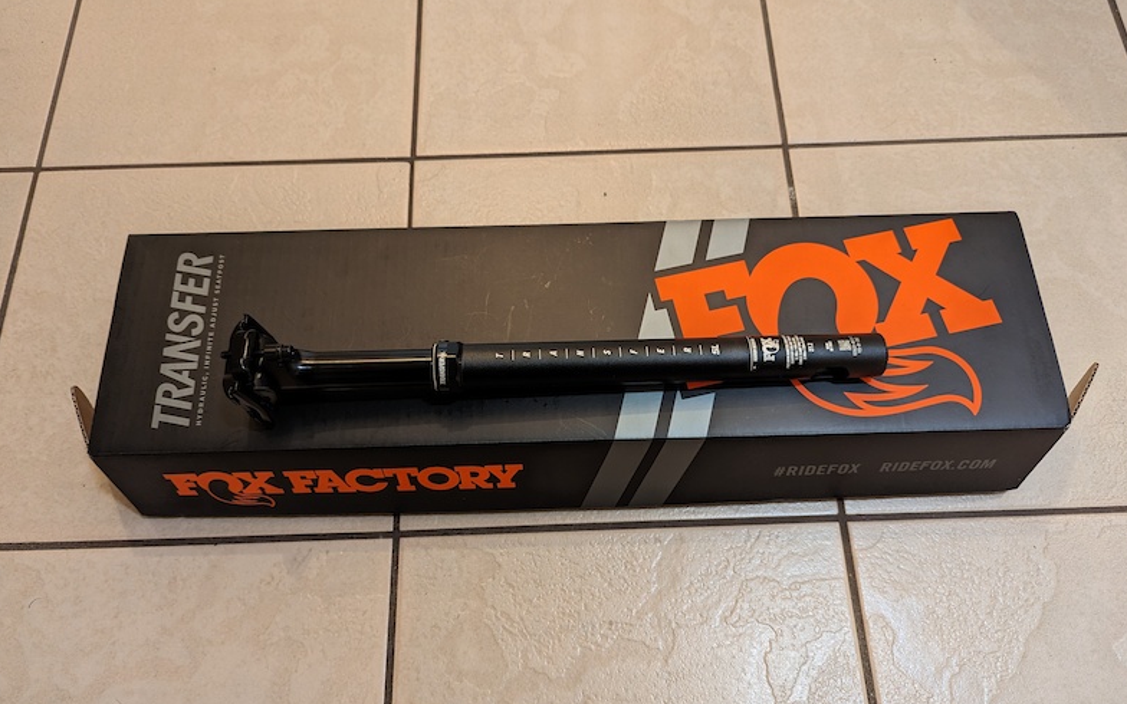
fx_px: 799
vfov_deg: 47.6
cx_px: 571
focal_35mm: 26
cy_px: 371
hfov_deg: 70.4
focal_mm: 6.81
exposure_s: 1/30
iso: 241
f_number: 1.85
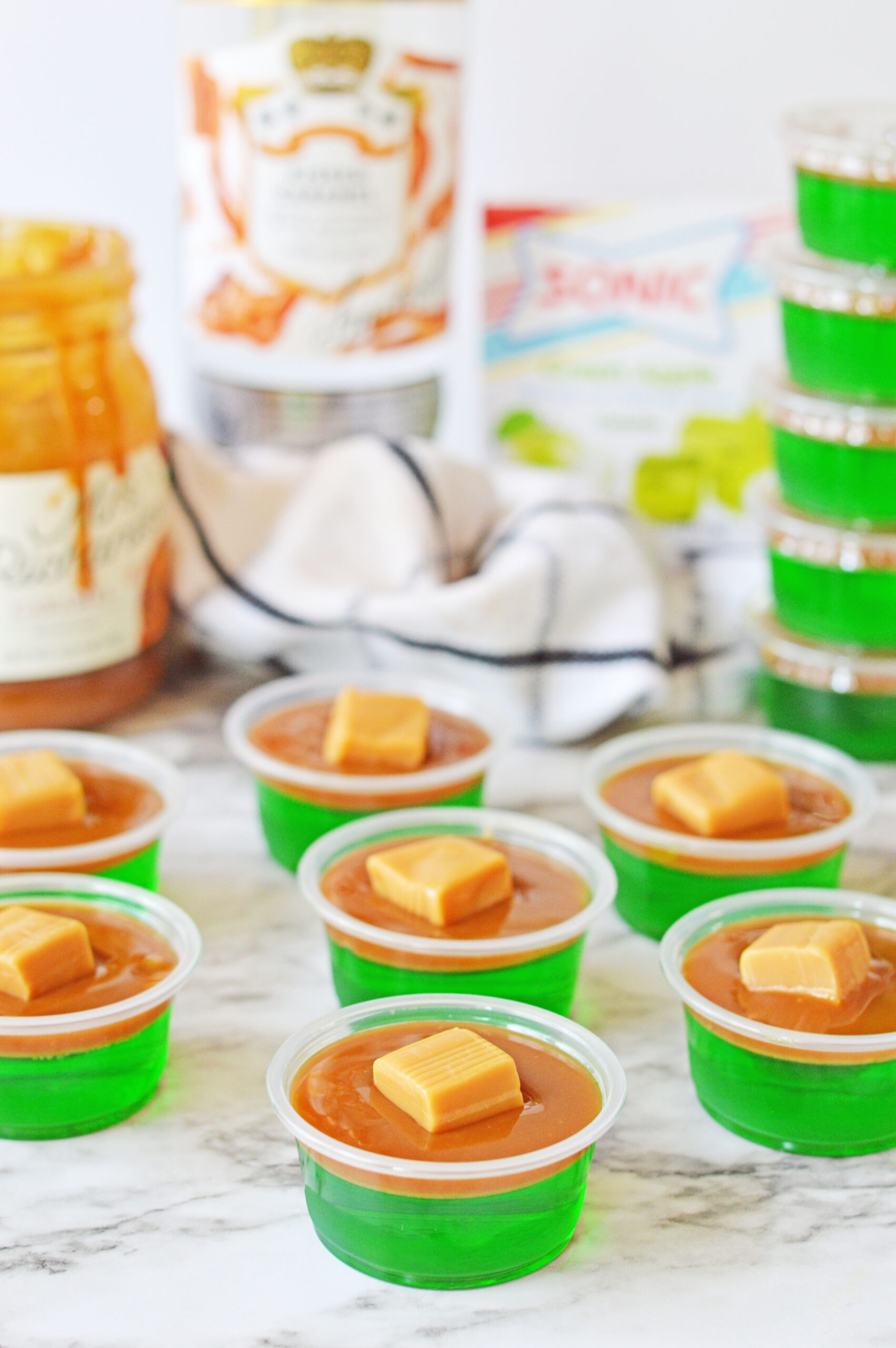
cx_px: 448
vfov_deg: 27.0
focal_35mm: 75
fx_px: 2805
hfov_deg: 18.1
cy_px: 674
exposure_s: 1/100
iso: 400
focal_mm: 50
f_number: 5
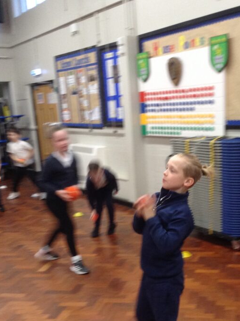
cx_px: 173
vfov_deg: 37.8
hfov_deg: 28.7
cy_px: 212
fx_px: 463
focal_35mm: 50
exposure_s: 1/24
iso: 80
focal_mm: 3.3
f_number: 2.4
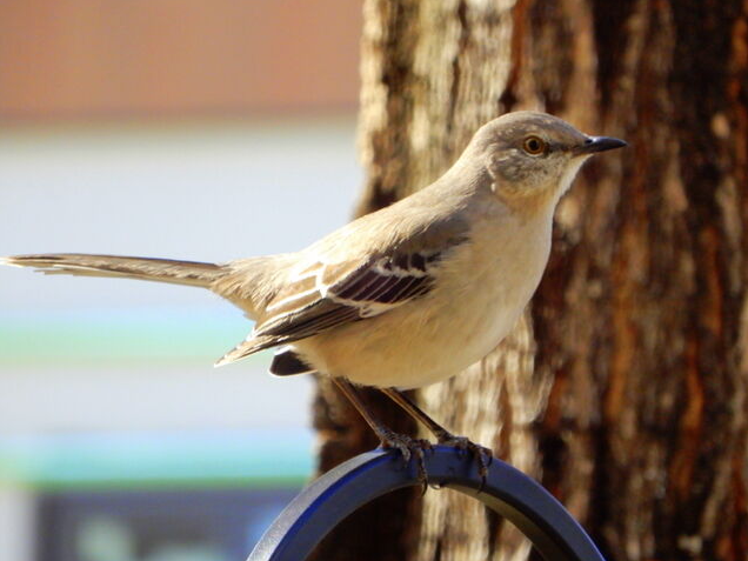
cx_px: 374
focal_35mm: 724
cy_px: 280
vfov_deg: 2.1
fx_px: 15645
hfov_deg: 2.7
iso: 400
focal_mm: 128
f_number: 6.9
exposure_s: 1/200
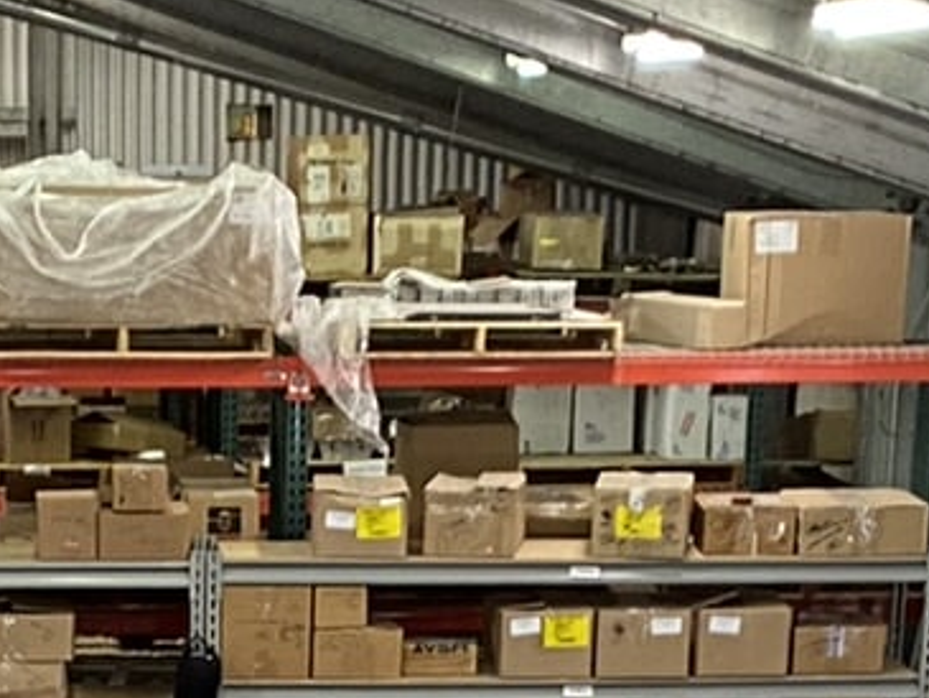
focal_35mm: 146
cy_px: 1500
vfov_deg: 9.4
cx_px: 112
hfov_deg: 13.4
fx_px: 3920
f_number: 1.8
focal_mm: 4.25
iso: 160
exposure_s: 1/60
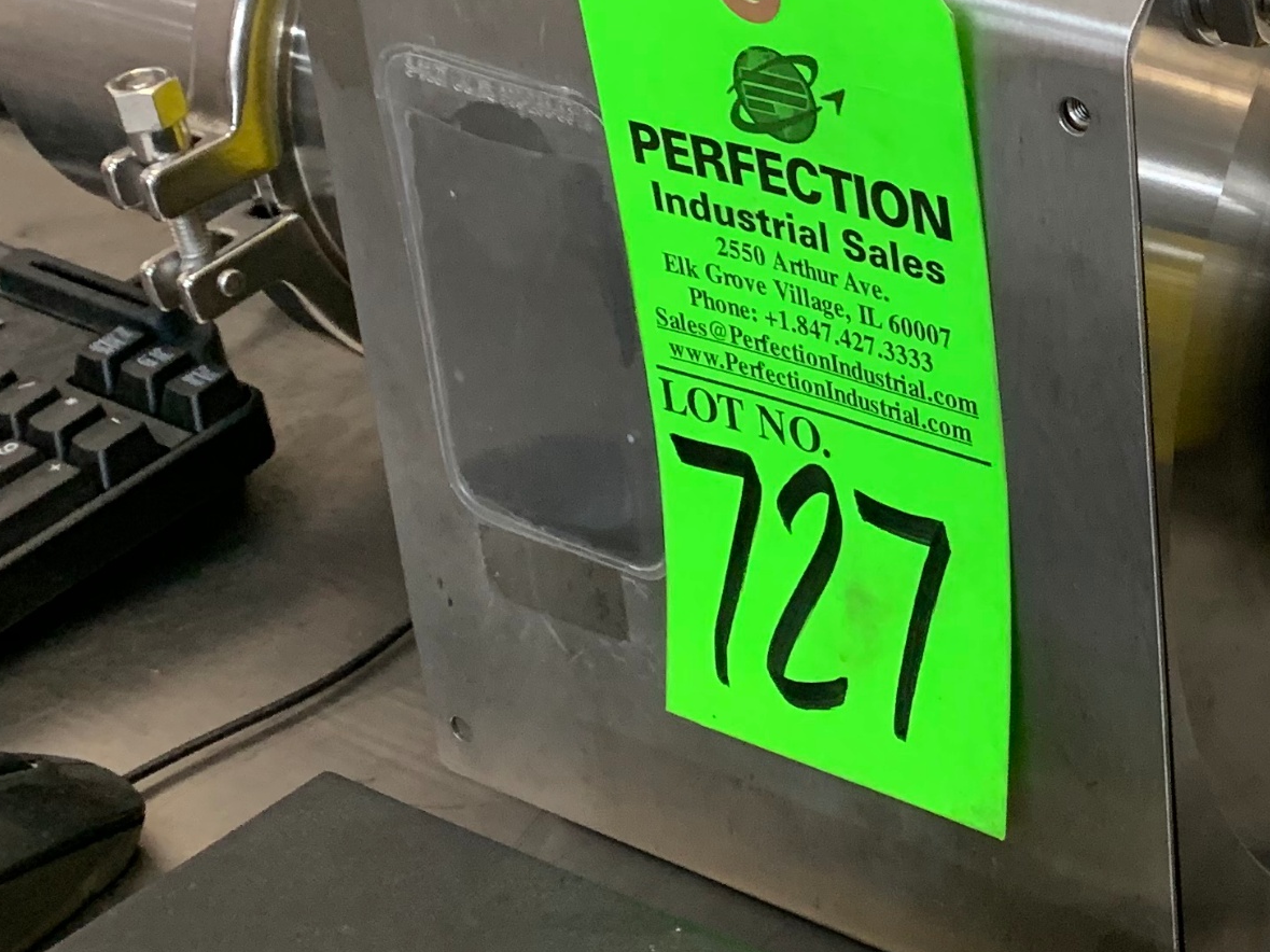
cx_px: 1331
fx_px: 2641
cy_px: 326
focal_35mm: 72
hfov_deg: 25.4
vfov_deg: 20.4
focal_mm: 4.25
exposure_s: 1/60
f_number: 1.8
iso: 200
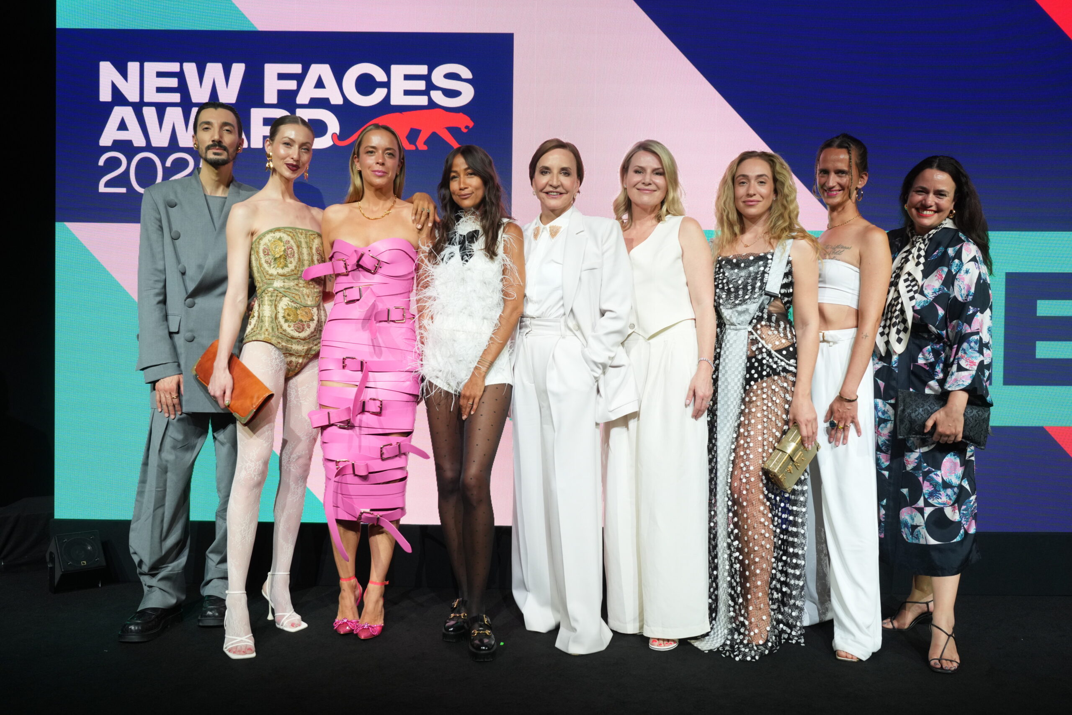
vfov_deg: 43.6
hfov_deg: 61.9
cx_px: 536
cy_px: 358
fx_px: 893
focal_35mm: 30
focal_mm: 30
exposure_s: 1/125
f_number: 6.3
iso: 1250
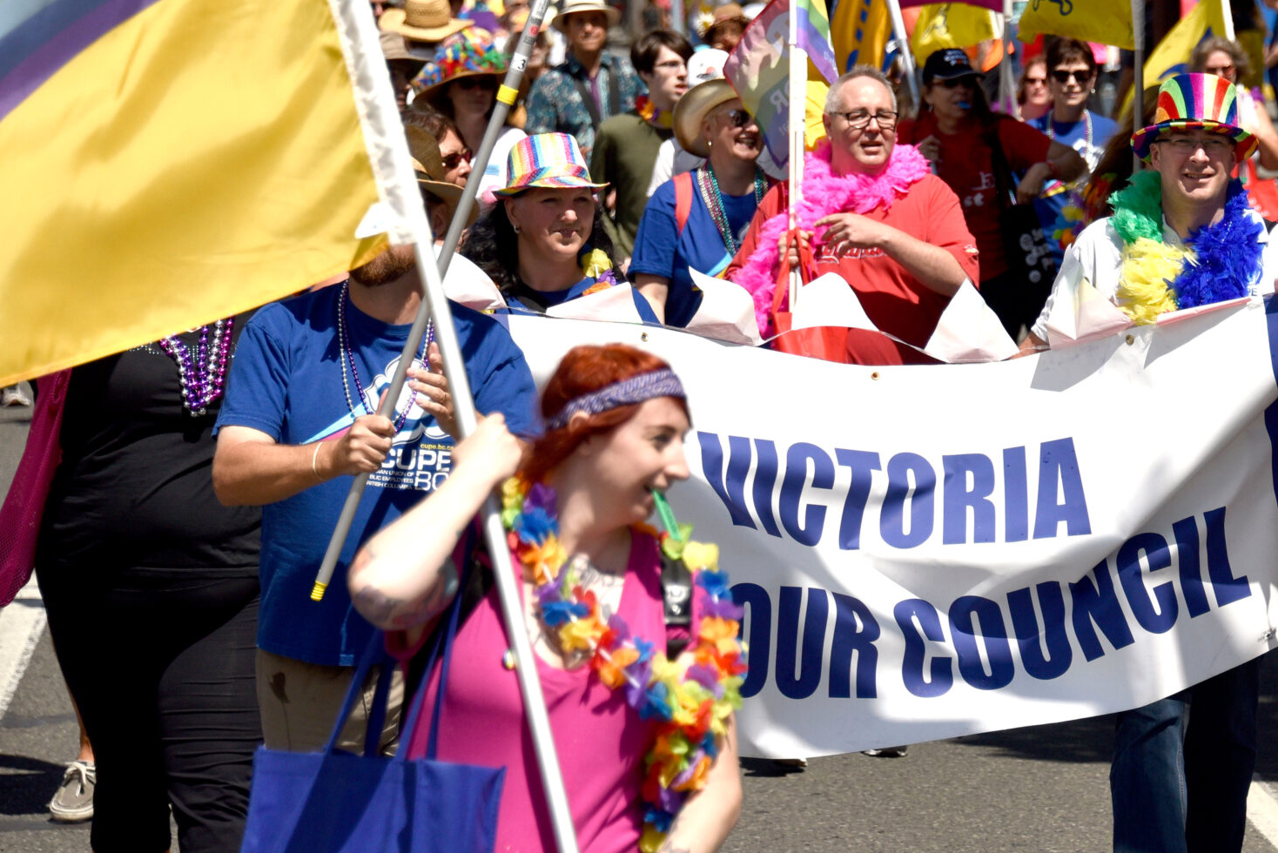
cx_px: 1032
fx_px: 7742
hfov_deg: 9.4
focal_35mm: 218
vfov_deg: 6.3
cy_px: 239
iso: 320
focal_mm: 125
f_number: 5.6
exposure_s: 1/4000
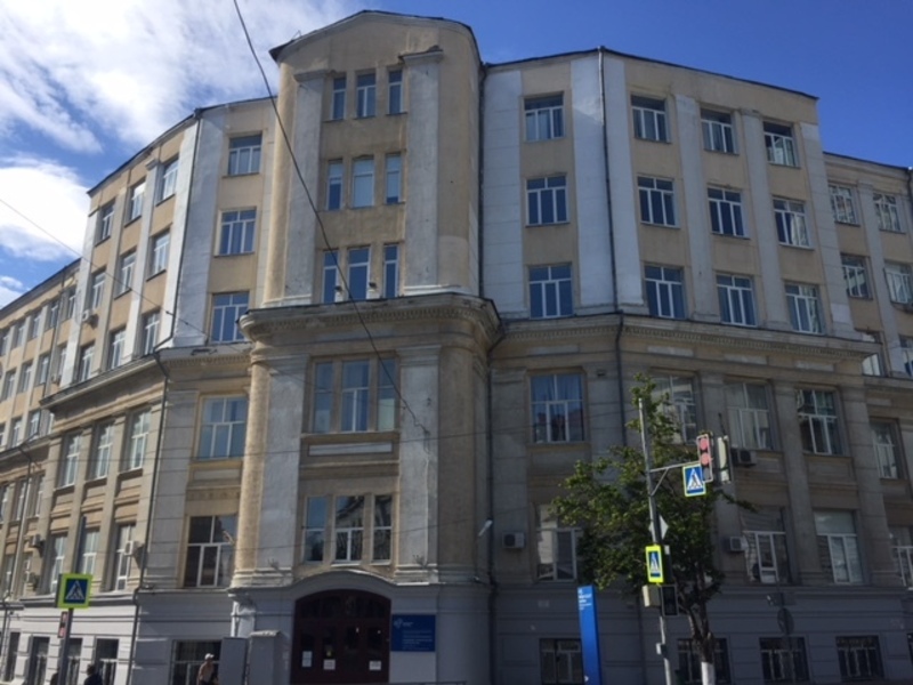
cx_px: 456
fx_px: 765
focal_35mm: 29
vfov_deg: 48.2
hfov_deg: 61.7
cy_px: 342
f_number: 2.2
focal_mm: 4.15
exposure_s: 1/1799
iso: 32
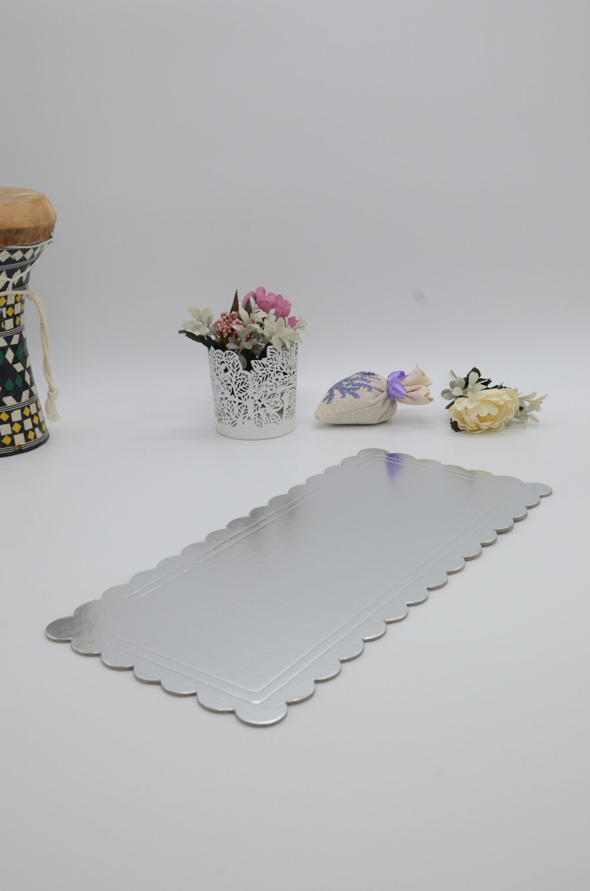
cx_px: 295
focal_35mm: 42
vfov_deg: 46.5
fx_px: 1037
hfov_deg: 31.7
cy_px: 446
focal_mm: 28
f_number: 9
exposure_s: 1/320
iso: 1000
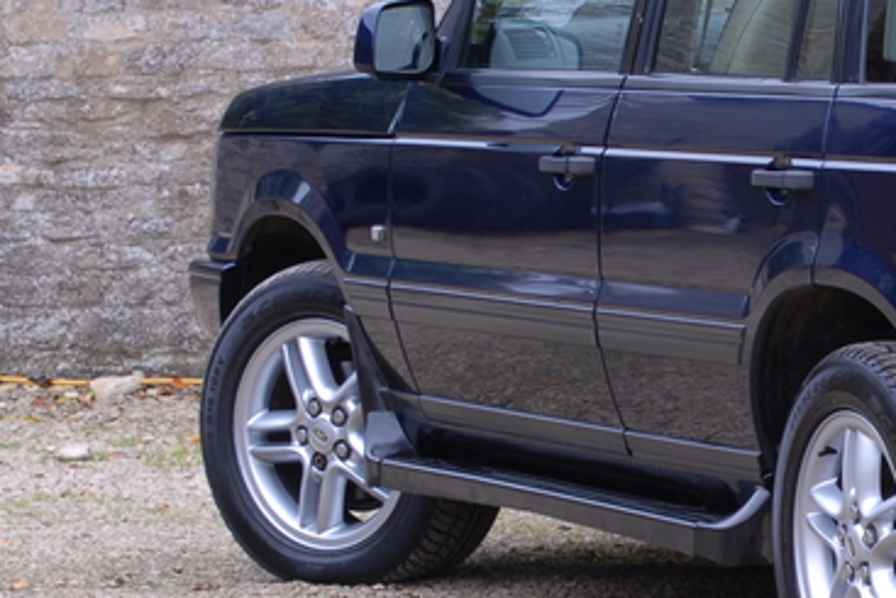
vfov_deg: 4.6
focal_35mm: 302
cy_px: 333
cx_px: 1024
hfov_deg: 6.8
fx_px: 7528
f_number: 8
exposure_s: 1/10
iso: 100
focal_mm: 75
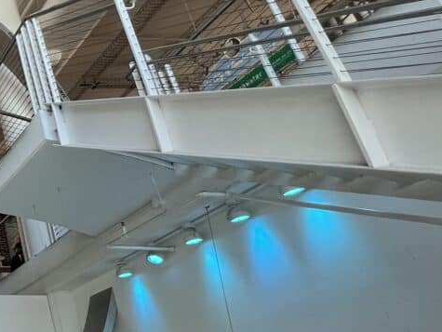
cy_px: 178
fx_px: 537
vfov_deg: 34.4
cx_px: -236
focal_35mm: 42
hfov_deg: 27.9
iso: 160
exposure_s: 1/120
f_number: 1.8
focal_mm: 1.57
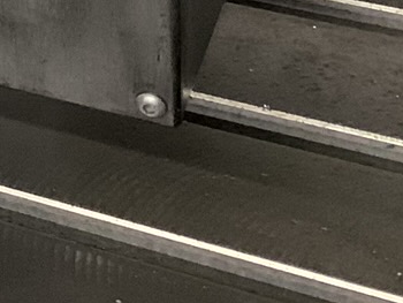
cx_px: -718
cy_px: -415
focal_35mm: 152
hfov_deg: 10.3
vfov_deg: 8.9
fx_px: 1771
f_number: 1.8
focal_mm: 4.25
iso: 800
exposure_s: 1/29
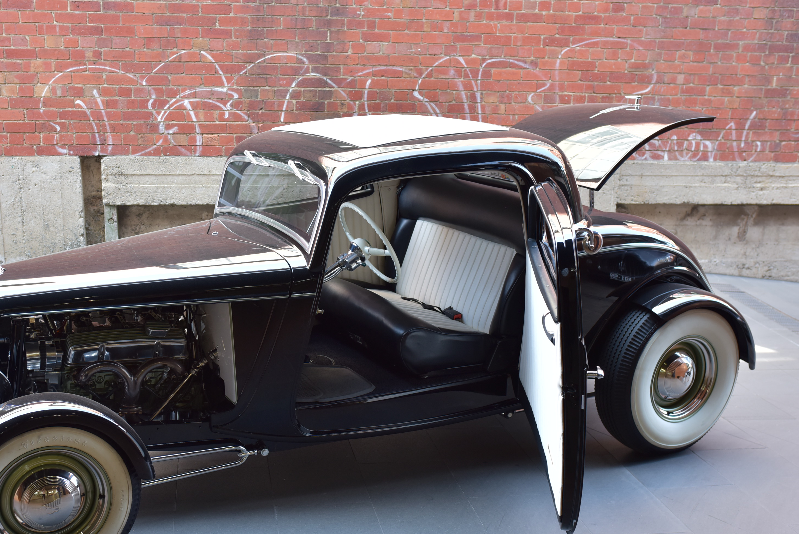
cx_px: 330
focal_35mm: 44
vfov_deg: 30.4
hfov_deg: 44.3
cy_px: 332
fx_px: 977
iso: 400
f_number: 4
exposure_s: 1/80
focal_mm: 35
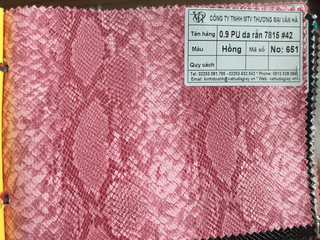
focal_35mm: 26
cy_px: 120
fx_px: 240
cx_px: 160
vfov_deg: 53.1
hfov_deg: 67.3
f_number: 1.9
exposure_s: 1/50
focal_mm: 3.6
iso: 160
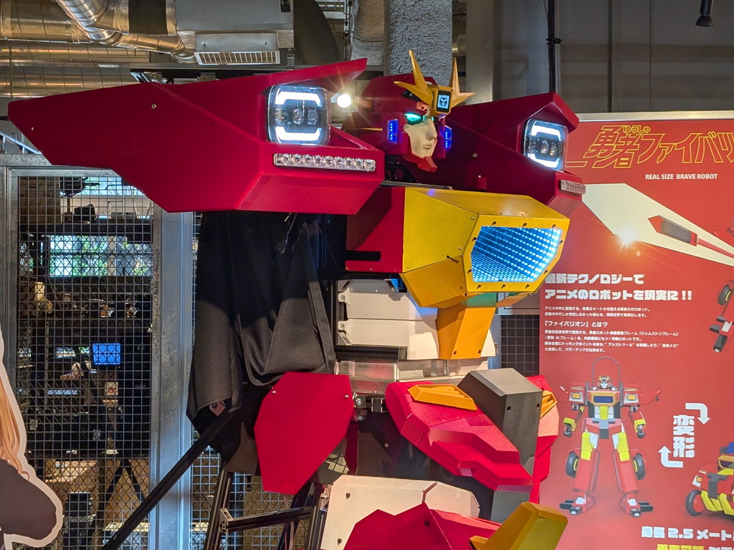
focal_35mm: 49
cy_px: 275
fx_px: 1039
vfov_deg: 29.7
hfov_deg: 38.9
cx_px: 367
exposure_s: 1/100
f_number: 1.68
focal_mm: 6.9
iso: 34
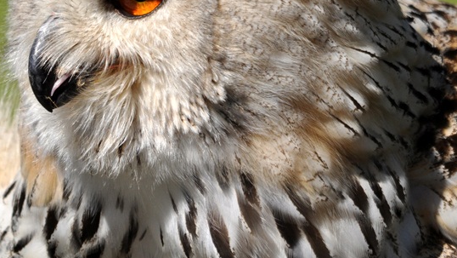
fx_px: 15915
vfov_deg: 0.9
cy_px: 21
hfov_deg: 1.6
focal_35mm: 1313
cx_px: 157
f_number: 7.1
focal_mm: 500
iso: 400
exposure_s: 1/1600
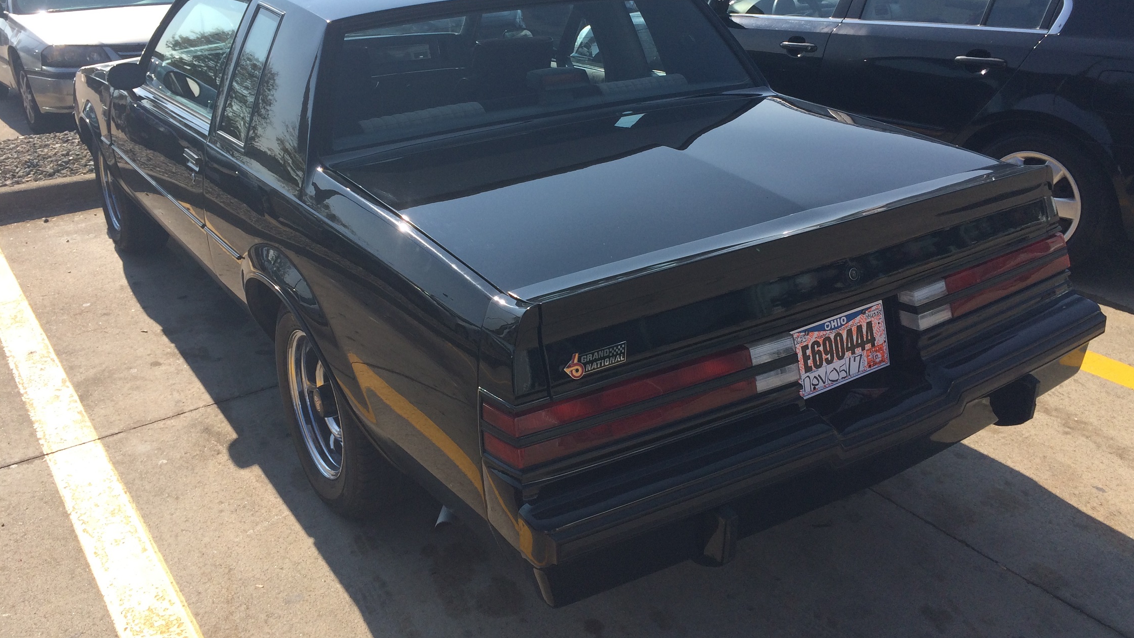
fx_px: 962
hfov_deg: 61.0
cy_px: 242
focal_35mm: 32
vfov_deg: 36.5
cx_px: 568
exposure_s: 1/1953
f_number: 2.2
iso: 32
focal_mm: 4.15
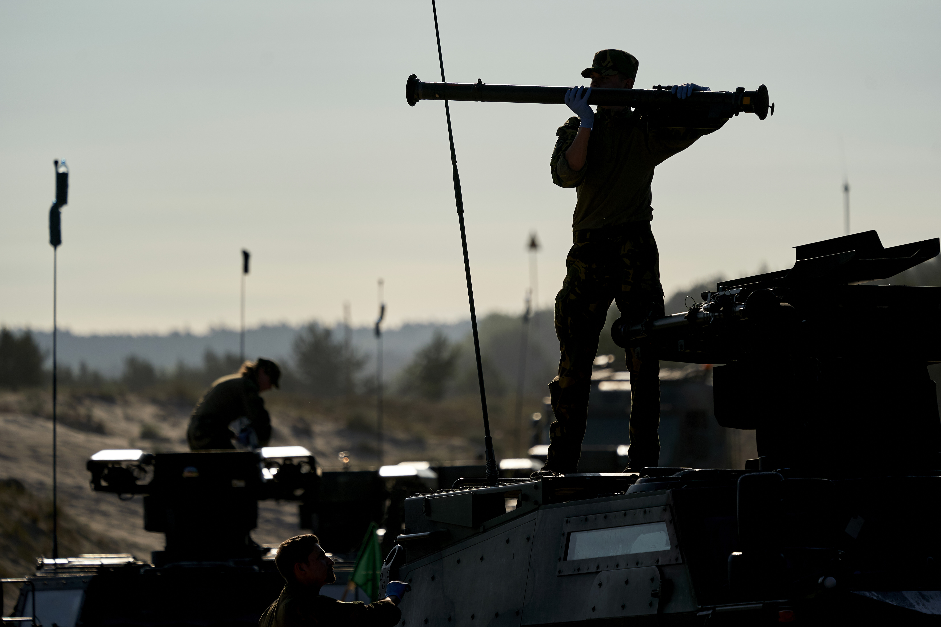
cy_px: 314
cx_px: 470
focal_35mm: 274
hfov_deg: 7.5
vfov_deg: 5.0
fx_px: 7162
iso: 160
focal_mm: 274
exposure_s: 1/2500
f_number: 5.6
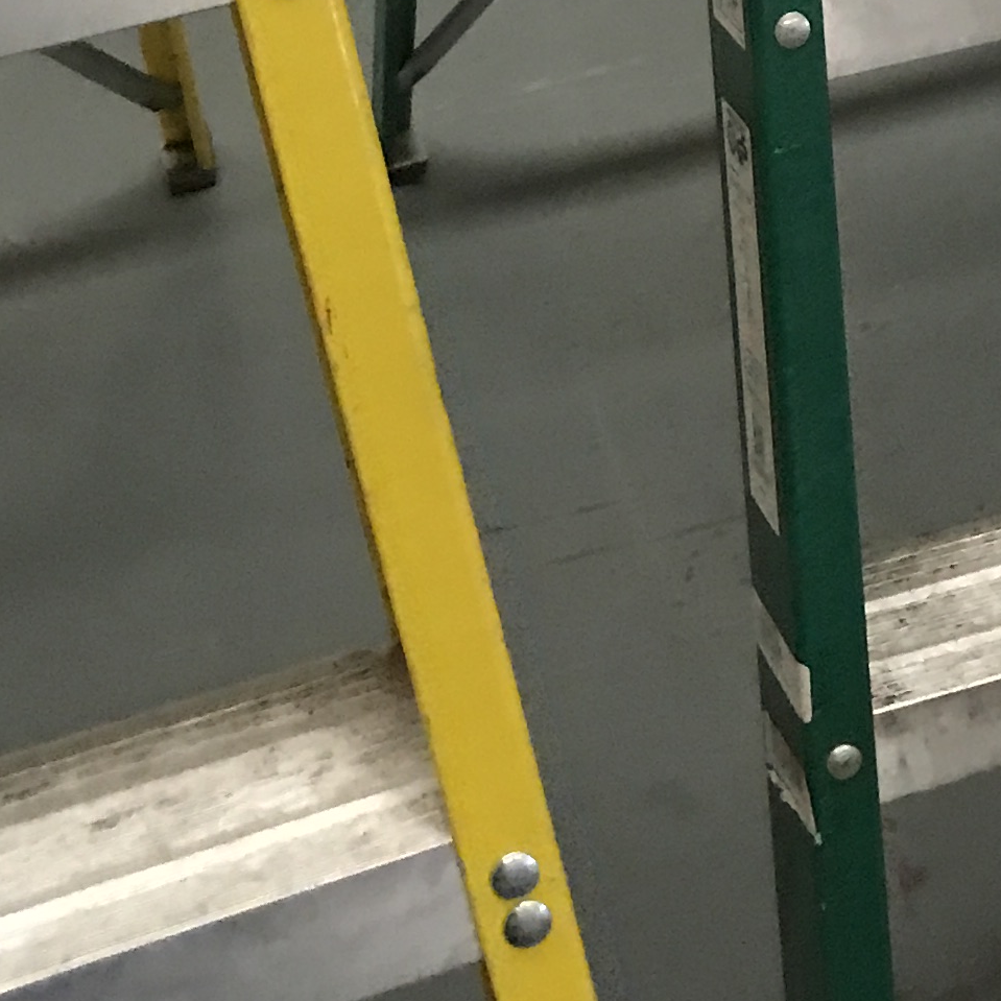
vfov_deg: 15.4
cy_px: -513
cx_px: 1058
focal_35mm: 104
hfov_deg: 16.3
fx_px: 3402
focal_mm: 3.99
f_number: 1.8
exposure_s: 1/13
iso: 100
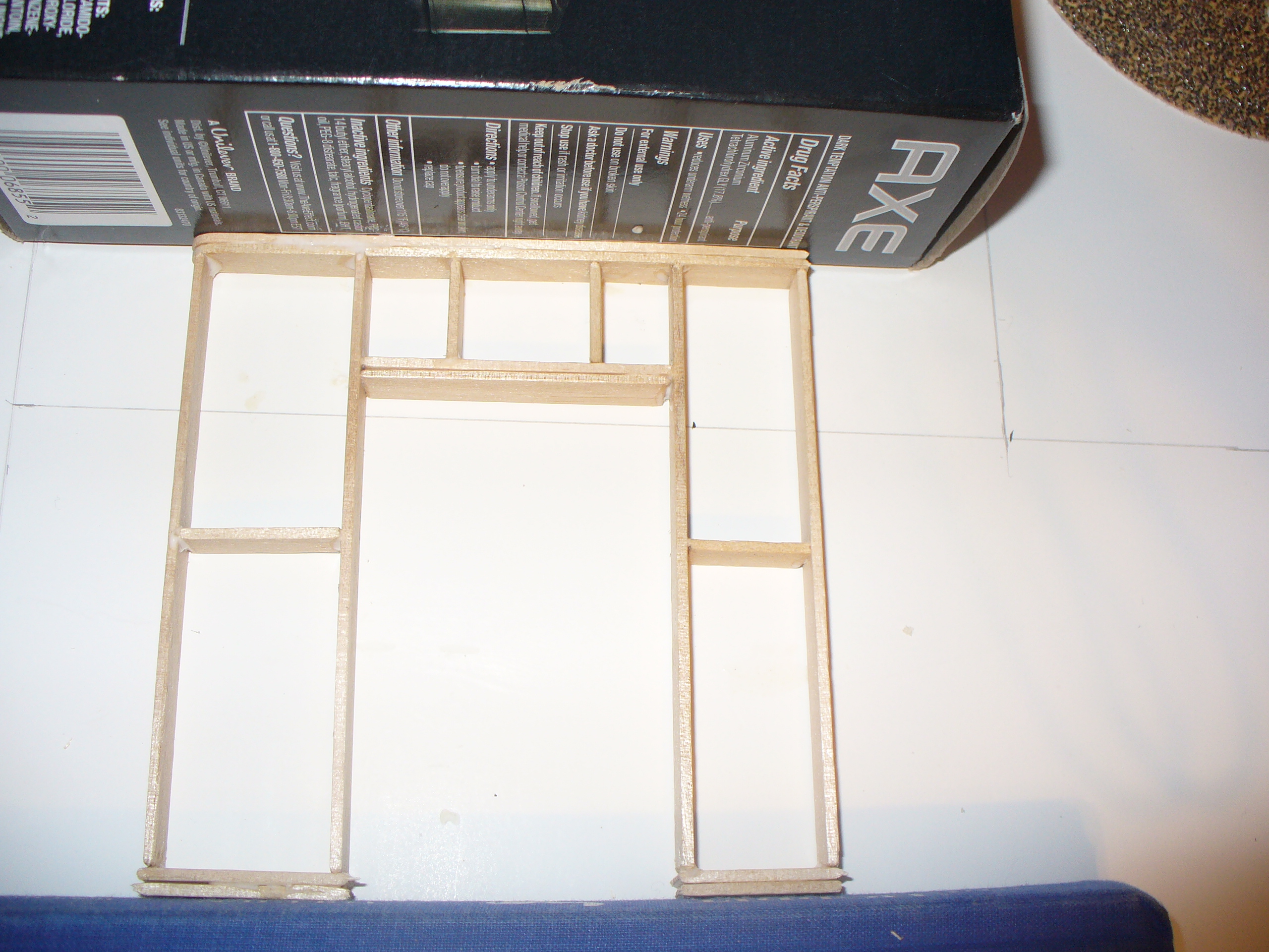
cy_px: 476
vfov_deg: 38.7
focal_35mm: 37
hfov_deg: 50.1
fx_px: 1356
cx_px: 634
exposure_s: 1/30
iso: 100
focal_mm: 6.1
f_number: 2.8
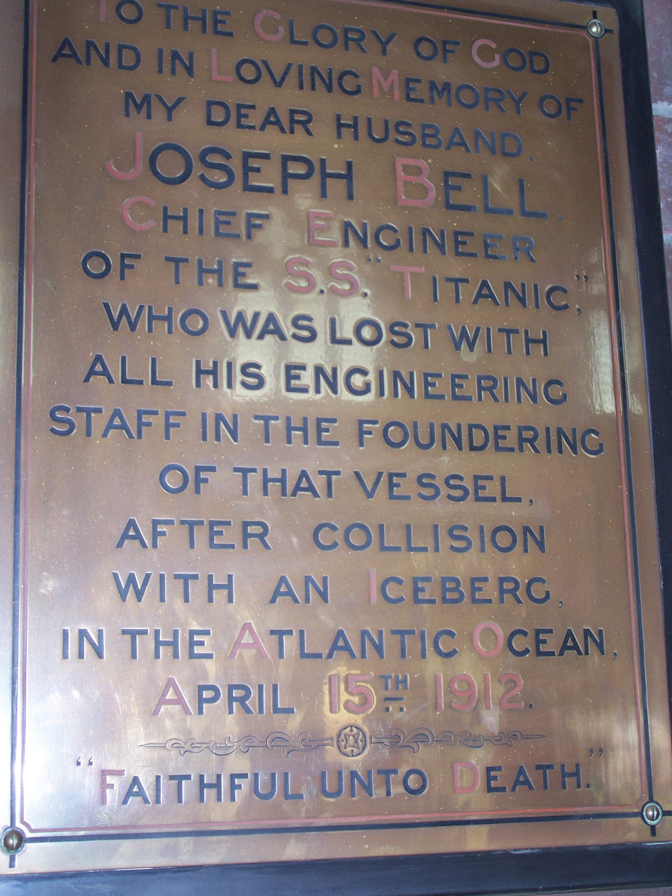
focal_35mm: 59
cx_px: 336
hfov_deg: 24.8
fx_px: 1527
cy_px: 448
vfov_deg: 32.7
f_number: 3.1
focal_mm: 9.8
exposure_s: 1/60
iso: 80
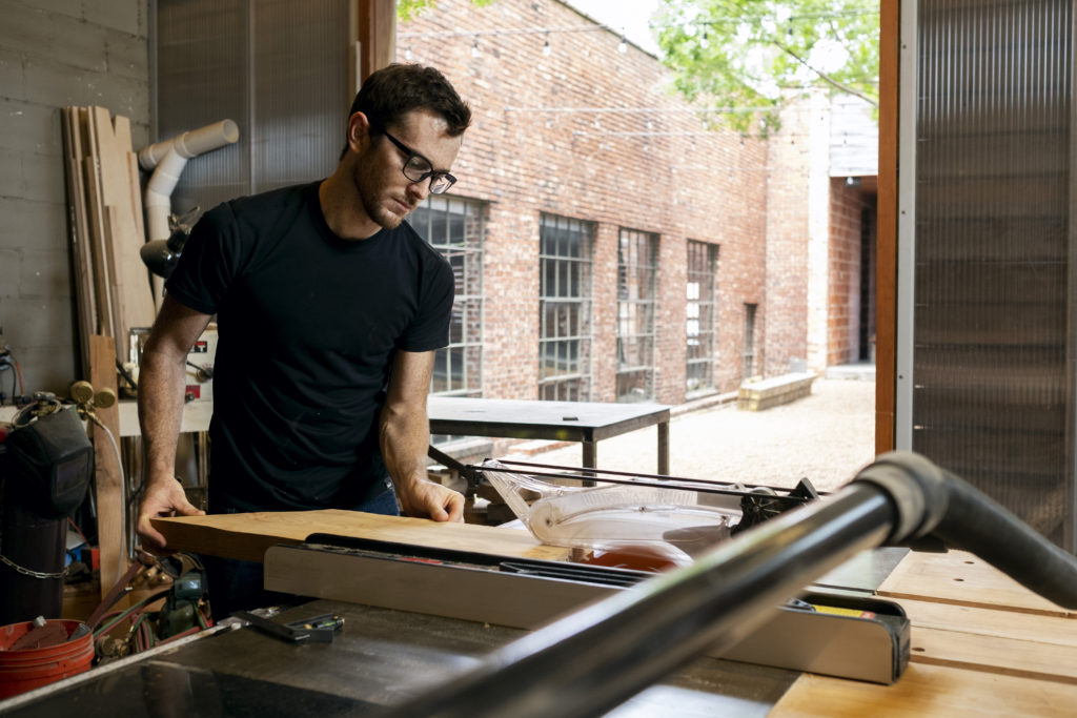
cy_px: 359
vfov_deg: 37.9
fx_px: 1047
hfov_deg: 54.4
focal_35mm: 35
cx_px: 538
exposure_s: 1/125
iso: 800
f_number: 3.2
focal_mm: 23
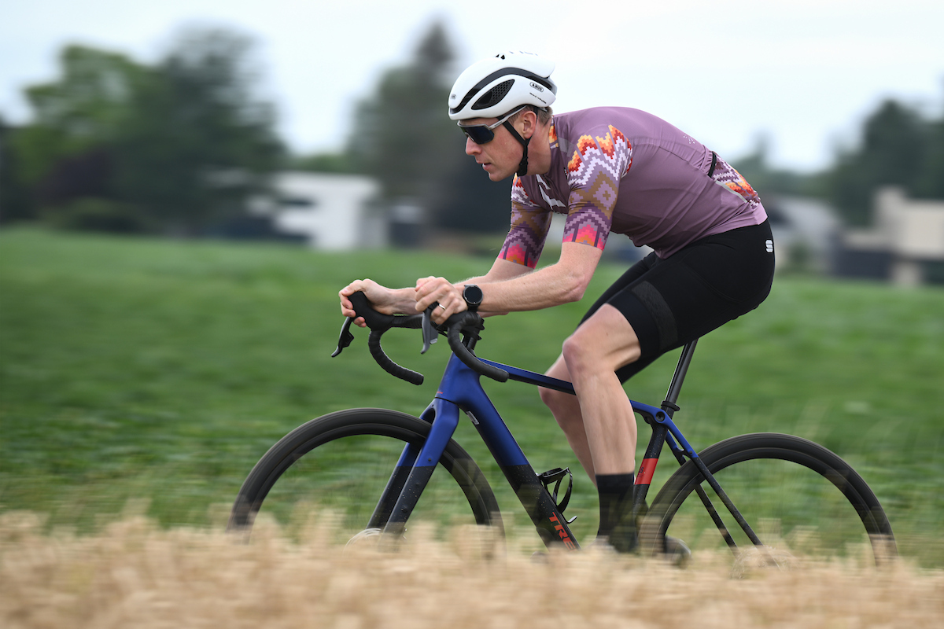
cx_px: 472
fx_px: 5244
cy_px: 314
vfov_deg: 6.9
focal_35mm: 200
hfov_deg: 10.3
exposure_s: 1/160
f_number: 4.5
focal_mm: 200
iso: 32
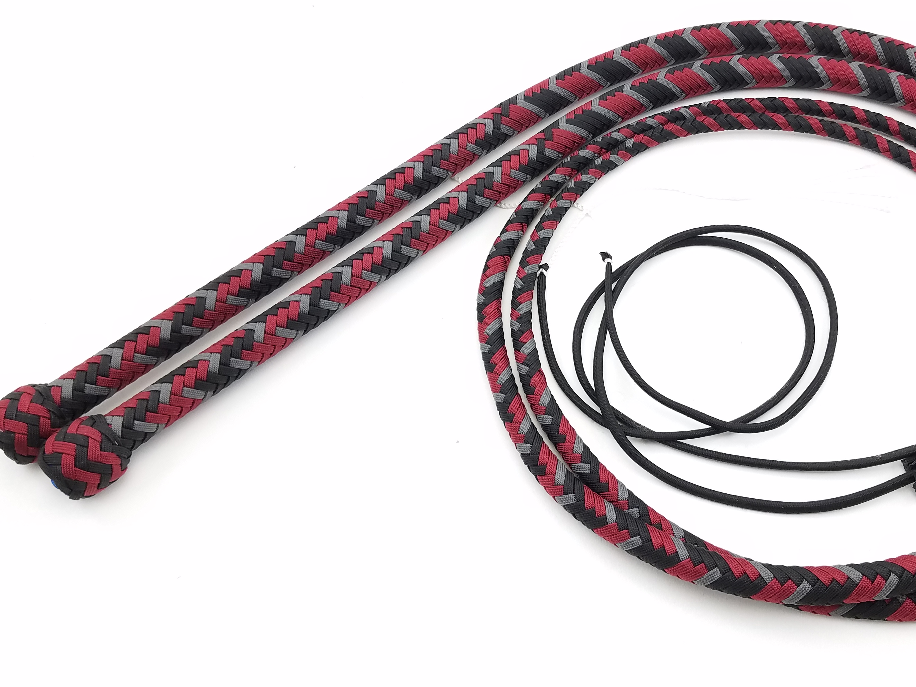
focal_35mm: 35
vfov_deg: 40.5
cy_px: 277
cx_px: 580
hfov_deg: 52.0
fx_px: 926
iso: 80
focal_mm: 4.2
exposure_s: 1/60
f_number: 1.7
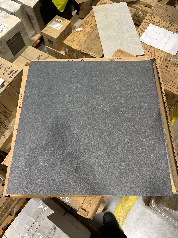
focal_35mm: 24
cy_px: 119
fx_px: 165
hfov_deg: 56.8
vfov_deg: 71.6
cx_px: 89
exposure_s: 1/104
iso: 250
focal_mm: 6.86
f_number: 1.78
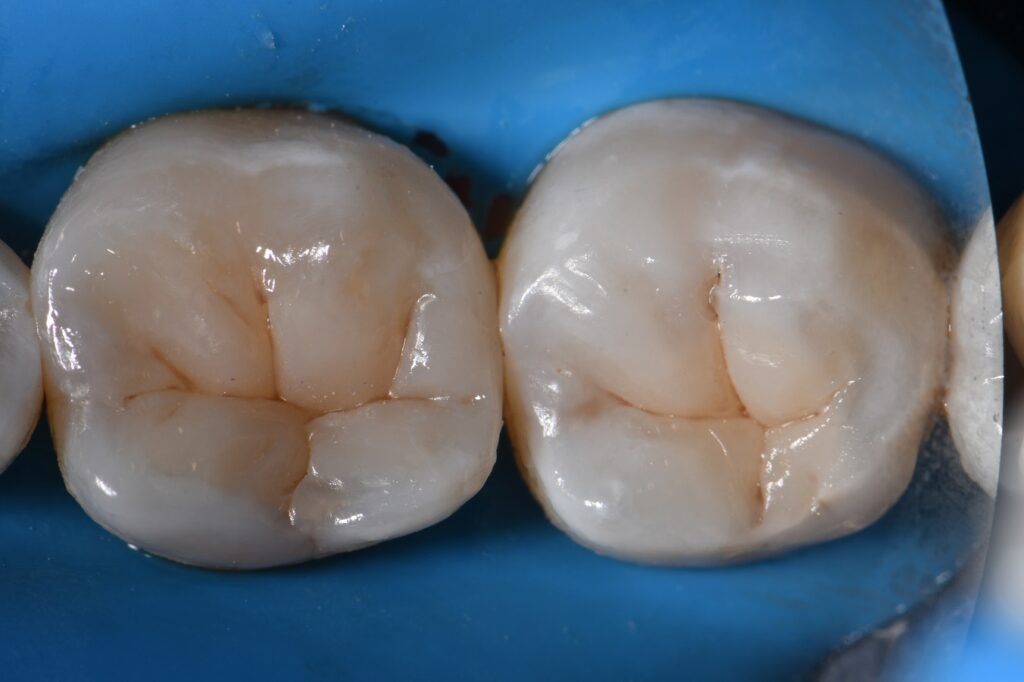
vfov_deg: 8.7
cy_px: 341
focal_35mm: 157
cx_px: 512
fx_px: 4464
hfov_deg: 13.1
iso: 200
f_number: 32
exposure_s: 1/160
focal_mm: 105
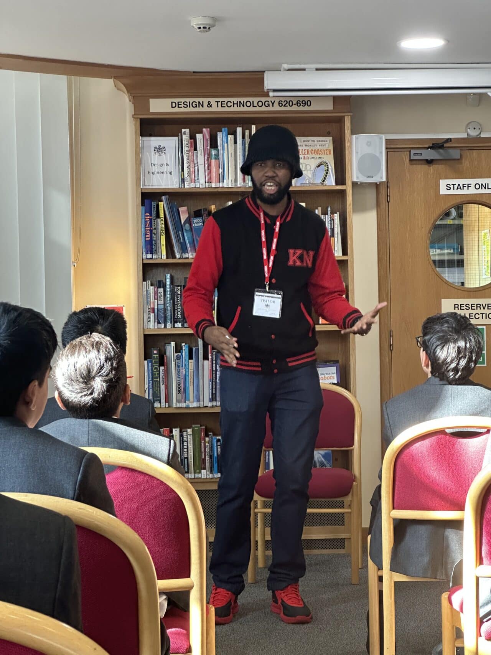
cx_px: 246
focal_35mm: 77
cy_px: 328
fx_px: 1456
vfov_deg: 25.3
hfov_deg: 19.1
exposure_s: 1/50
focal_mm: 9
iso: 250
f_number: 2.8
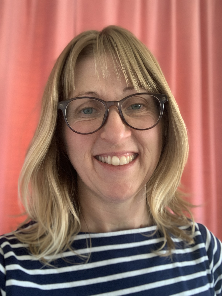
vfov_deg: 56.8
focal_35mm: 32
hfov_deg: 44.2
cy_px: 148
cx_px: 111
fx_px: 274
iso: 200
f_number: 2.2
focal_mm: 2.87
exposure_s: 1/60
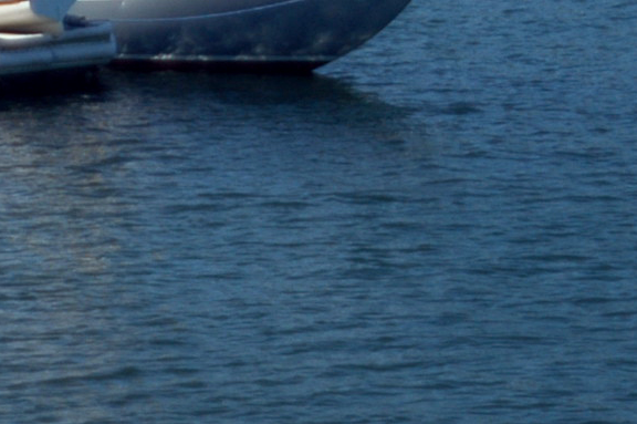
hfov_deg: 6.1
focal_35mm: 329
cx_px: -764
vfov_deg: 4.1
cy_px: -647
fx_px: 5816
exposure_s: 1/1250
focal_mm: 42
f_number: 4.5
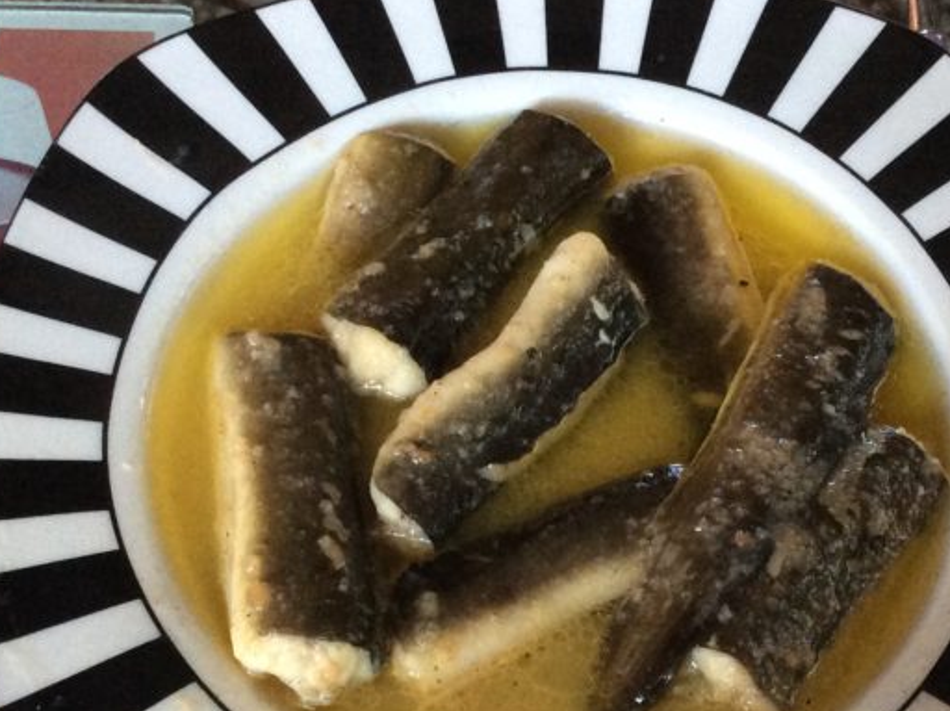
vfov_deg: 22.7
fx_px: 1755
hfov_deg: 30.2
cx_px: 597
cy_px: 523
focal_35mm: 64
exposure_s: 1/25
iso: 200
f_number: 2.4
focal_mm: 3.3
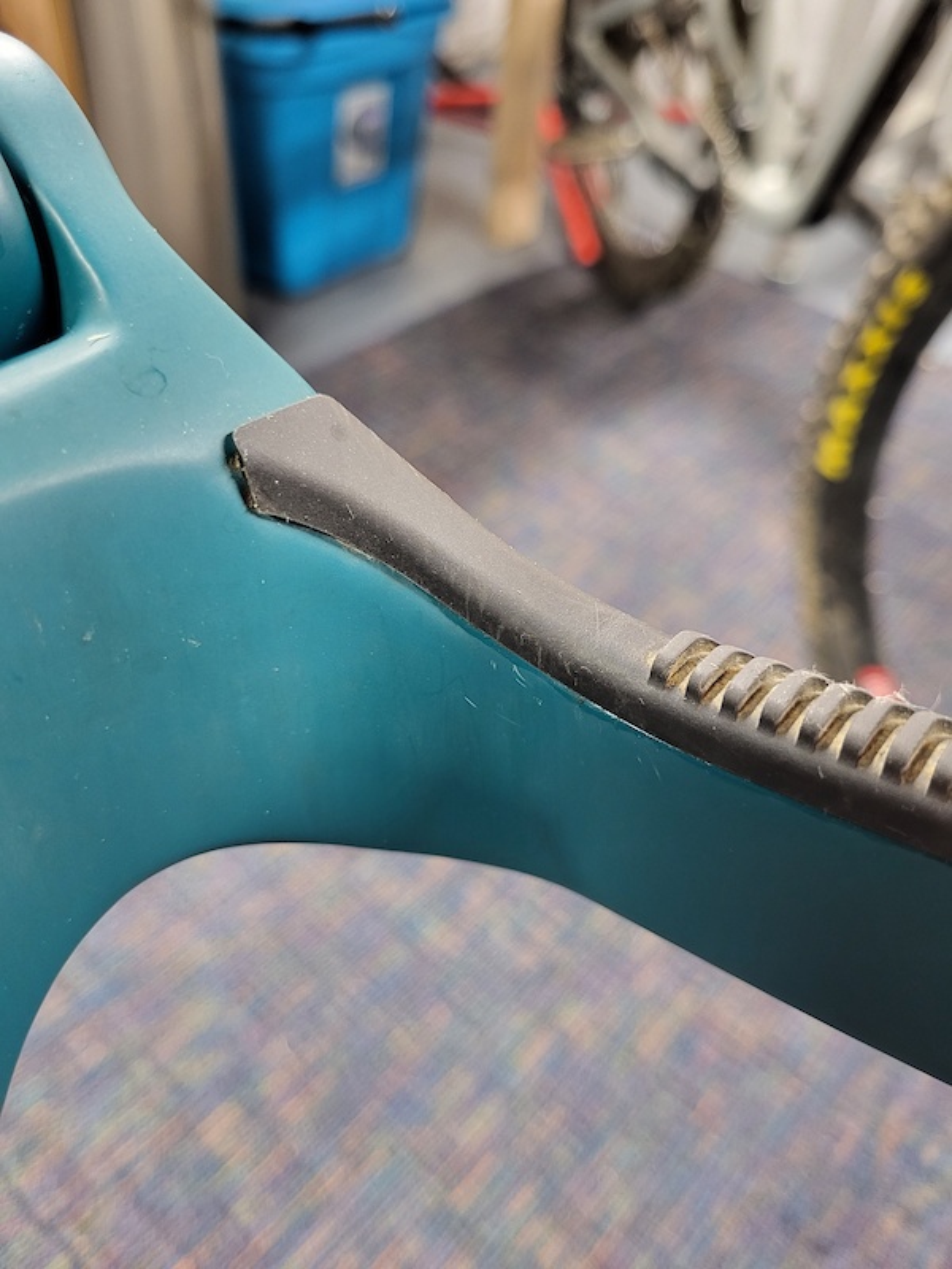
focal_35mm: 26
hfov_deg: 53.1
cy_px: 634
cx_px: 476
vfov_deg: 67.3
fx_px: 953
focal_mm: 5.4
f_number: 1.8
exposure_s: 1/40
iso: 640
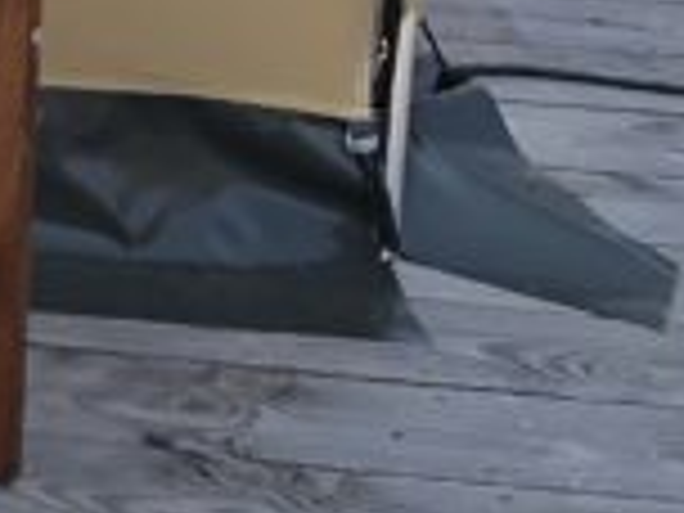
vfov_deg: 7.4
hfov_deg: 8.3
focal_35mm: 189
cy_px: -621
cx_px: -1575
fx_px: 3735
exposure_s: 1/695
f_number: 1.8
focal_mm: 4
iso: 20
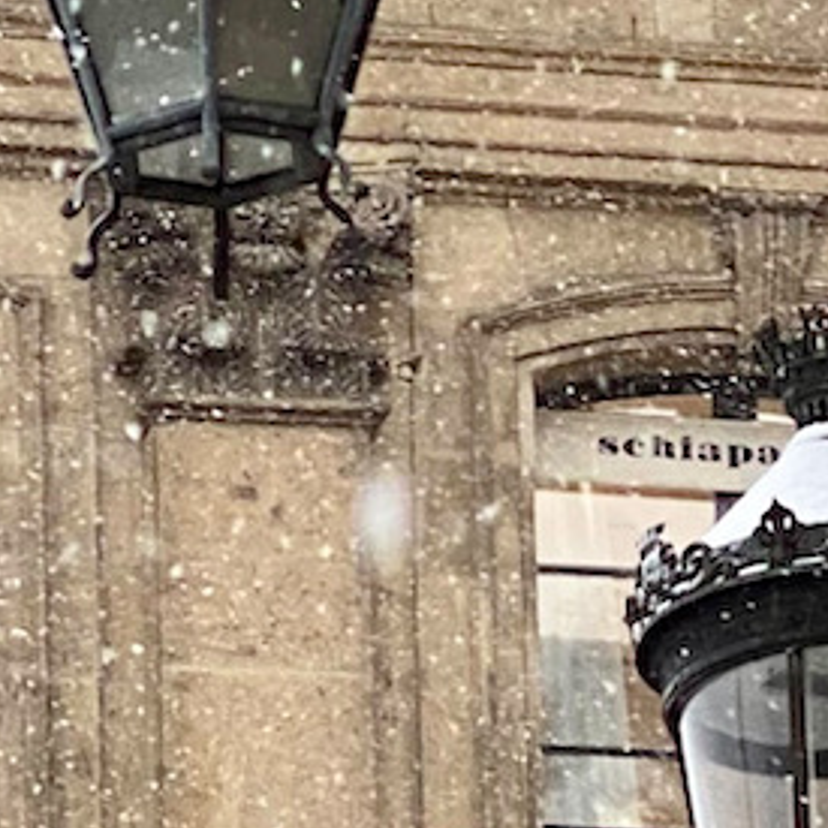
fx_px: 9039
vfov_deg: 5.2
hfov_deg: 5.2
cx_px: 973
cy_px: 331
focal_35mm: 334
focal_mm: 6
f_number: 2
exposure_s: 1/120
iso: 40
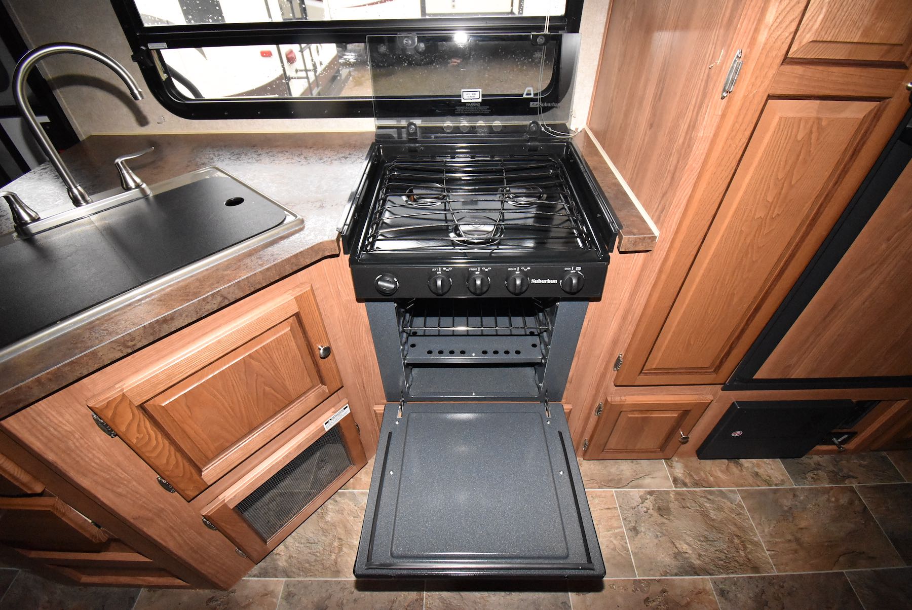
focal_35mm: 15
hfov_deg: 100.3
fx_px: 380
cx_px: 456
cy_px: 305
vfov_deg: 77.5
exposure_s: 1/60
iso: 5000
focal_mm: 10
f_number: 4.5
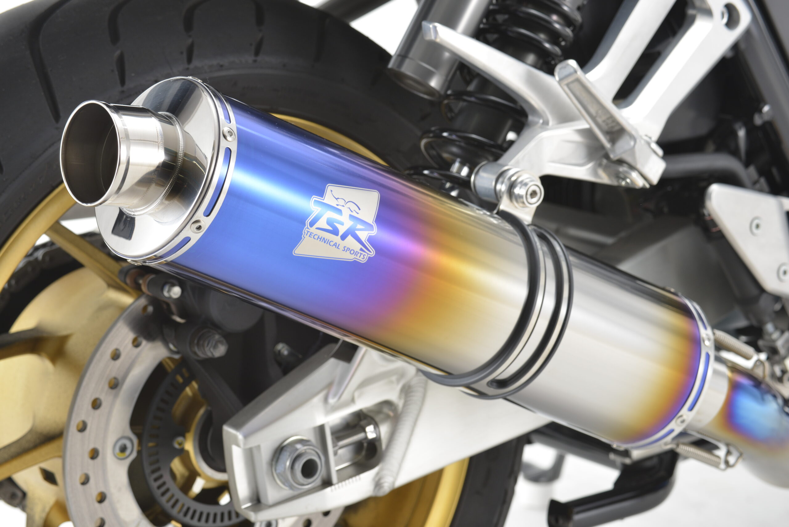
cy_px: 264
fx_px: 2850
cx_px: 394
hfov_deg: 15.8
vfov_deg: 10.6
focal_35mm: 130
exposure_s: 1/160
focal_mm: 130
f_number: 10
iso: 400
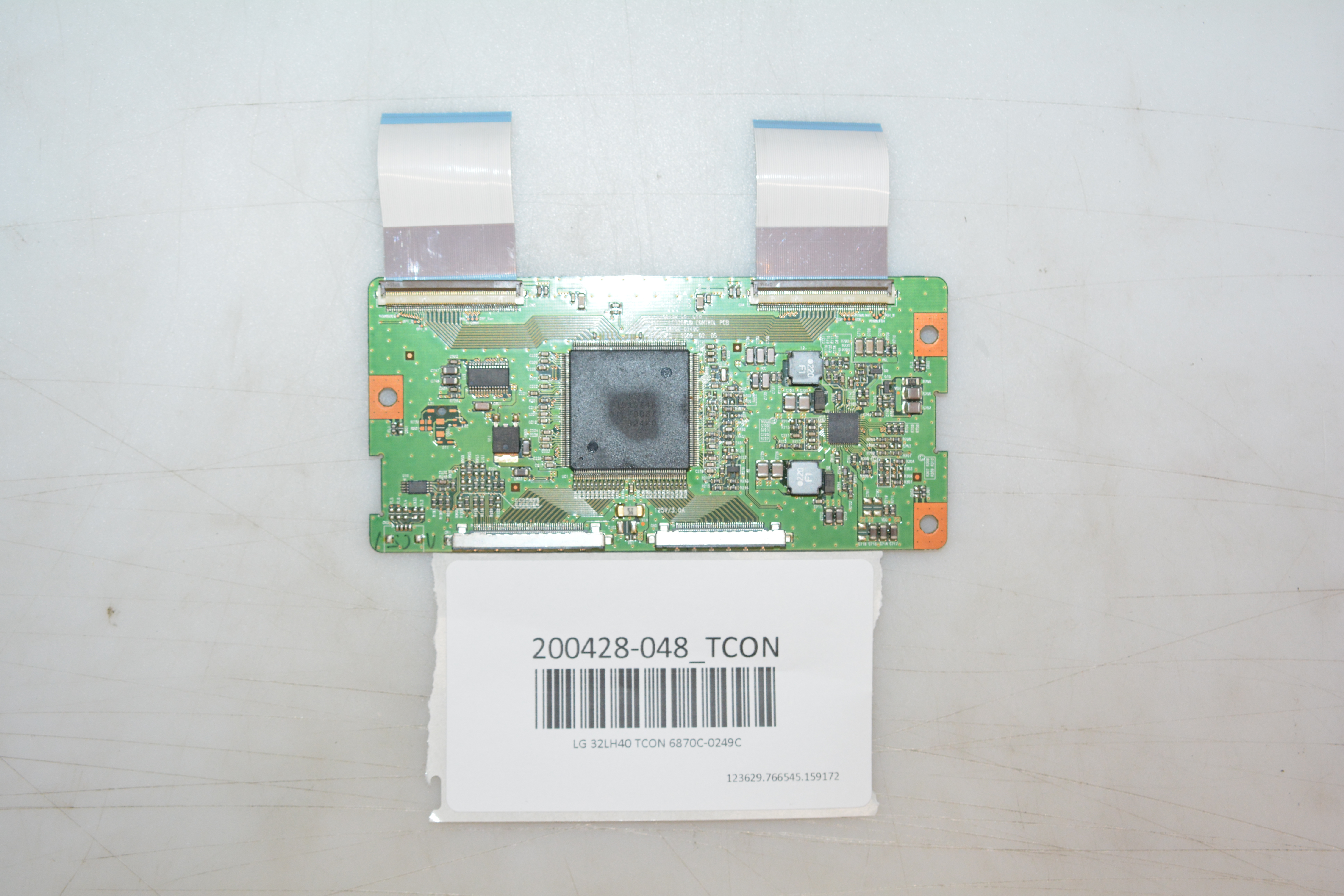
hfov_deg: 45.4
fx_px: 1605
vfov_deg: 31.2
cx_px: 656
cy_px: 455
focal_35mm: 43
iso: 1000
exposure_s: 1/200
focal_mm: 28
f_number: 9
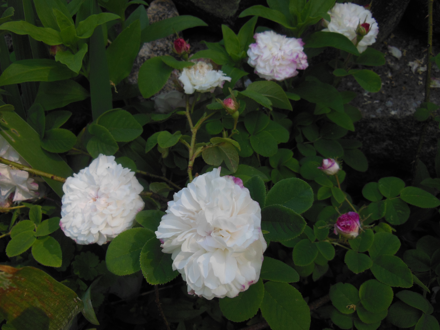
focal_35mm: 29
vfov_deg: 48.2
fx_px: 369
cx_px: 220
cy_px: 165
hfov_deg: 61.7
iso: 125
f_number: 3.7
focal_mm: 5.2
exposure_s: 1/320
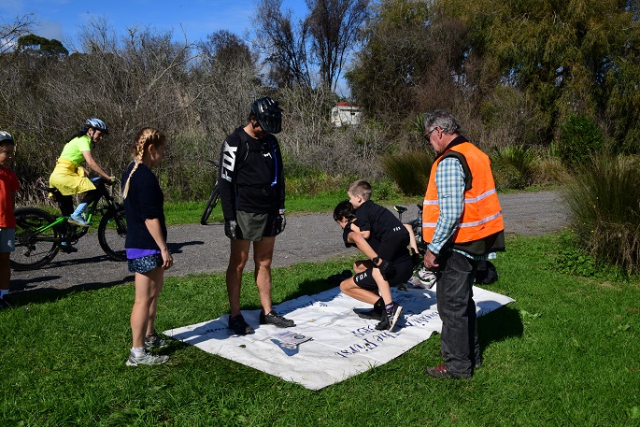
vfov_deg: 37.9
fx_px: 622
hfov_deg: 54.4
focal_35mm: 35
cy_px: 214
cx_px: 320
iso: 400
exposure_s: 1/400
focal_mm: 35
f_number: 16
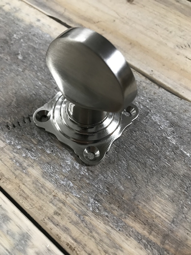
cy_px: 128
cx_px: 96
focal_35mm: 28
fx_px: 206
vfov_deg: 63.4
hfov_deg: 49.7
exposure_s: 1/17
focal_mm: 3.99
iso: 40
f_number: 1.8
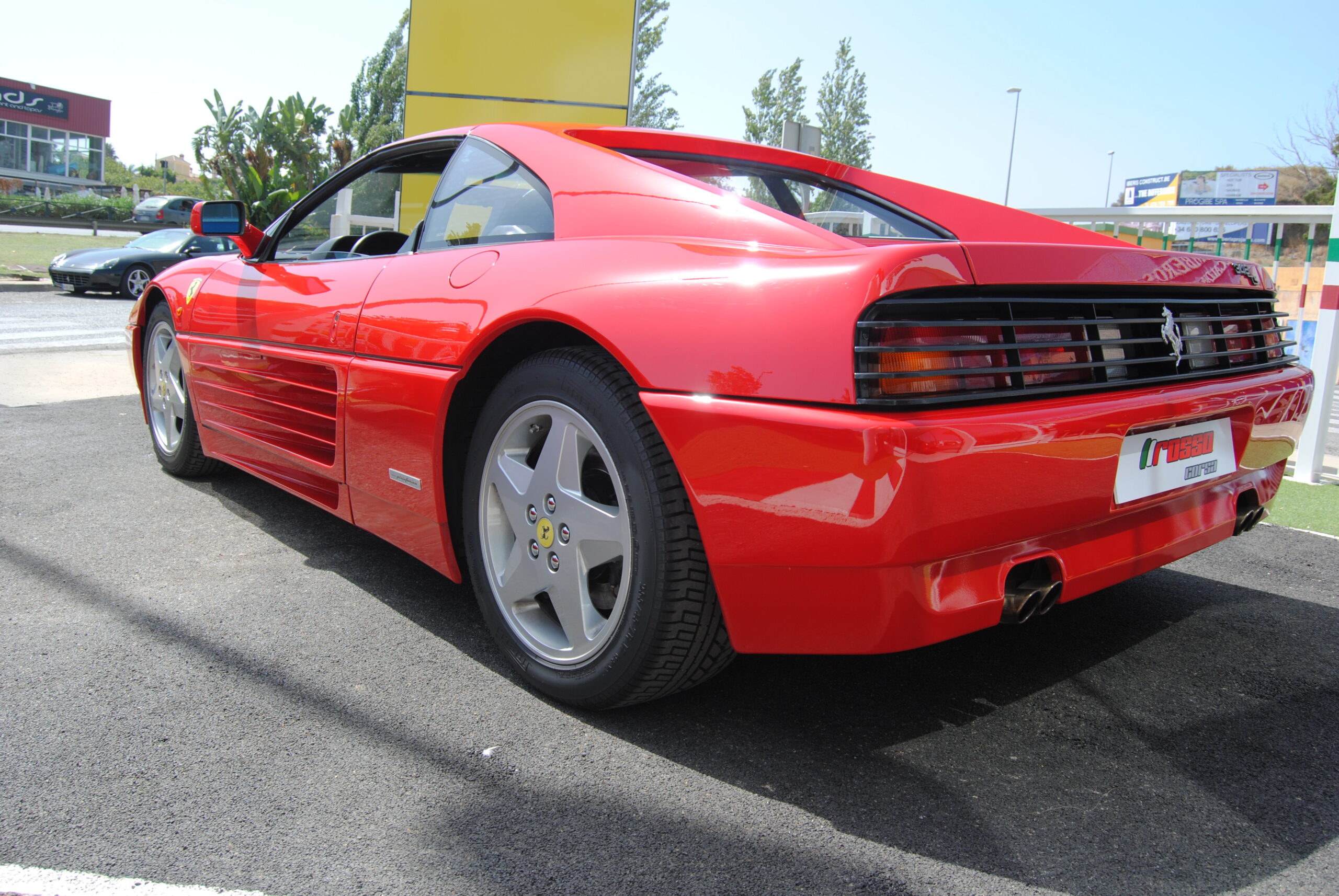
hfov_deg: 64.5
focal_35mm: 28
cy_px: 448
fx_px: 1061
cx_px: 670
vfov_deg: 45.8
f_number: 7.1
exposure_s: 1/200
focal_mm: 19
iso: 100
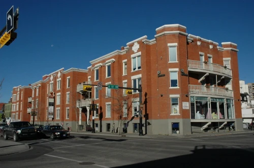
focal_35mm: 36
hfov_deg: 53.2
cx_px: 127
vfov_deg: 36.8
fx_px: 254
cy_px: 84
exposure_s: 1/640
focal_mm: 24
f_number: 13
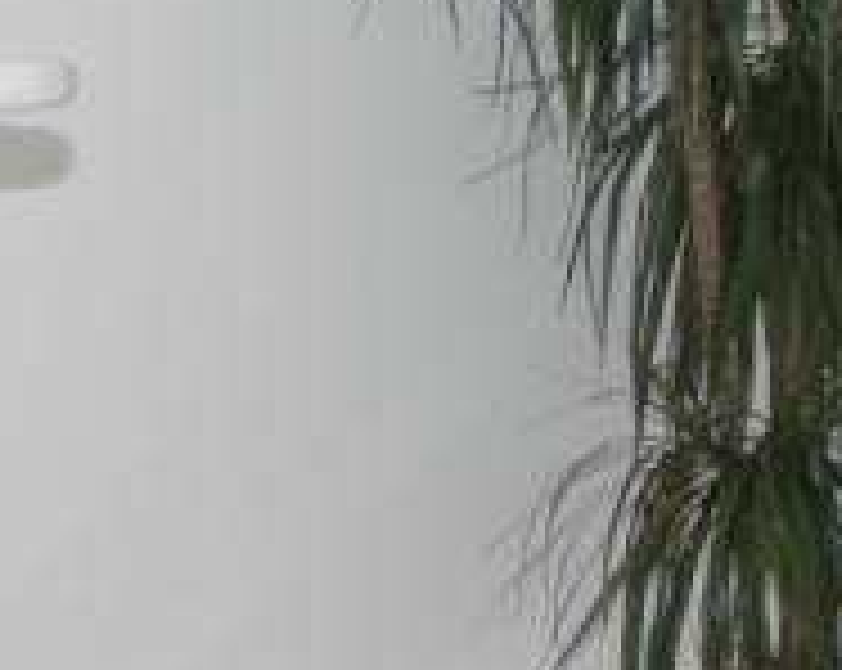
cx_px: -950
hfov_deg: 9.6
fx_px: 4603
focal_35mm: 185
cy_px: 852
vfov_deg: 8.2
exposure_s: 1/80
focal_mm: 24
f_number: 3.5
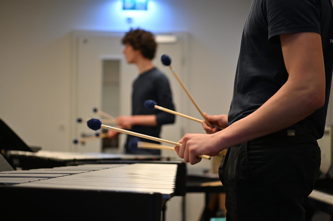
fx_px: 647
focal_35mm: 70
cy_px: 110
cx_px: 166
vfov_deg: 19.4
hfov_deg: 28.9
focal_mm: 70
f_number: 2.8
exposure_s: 1/125
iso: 1000
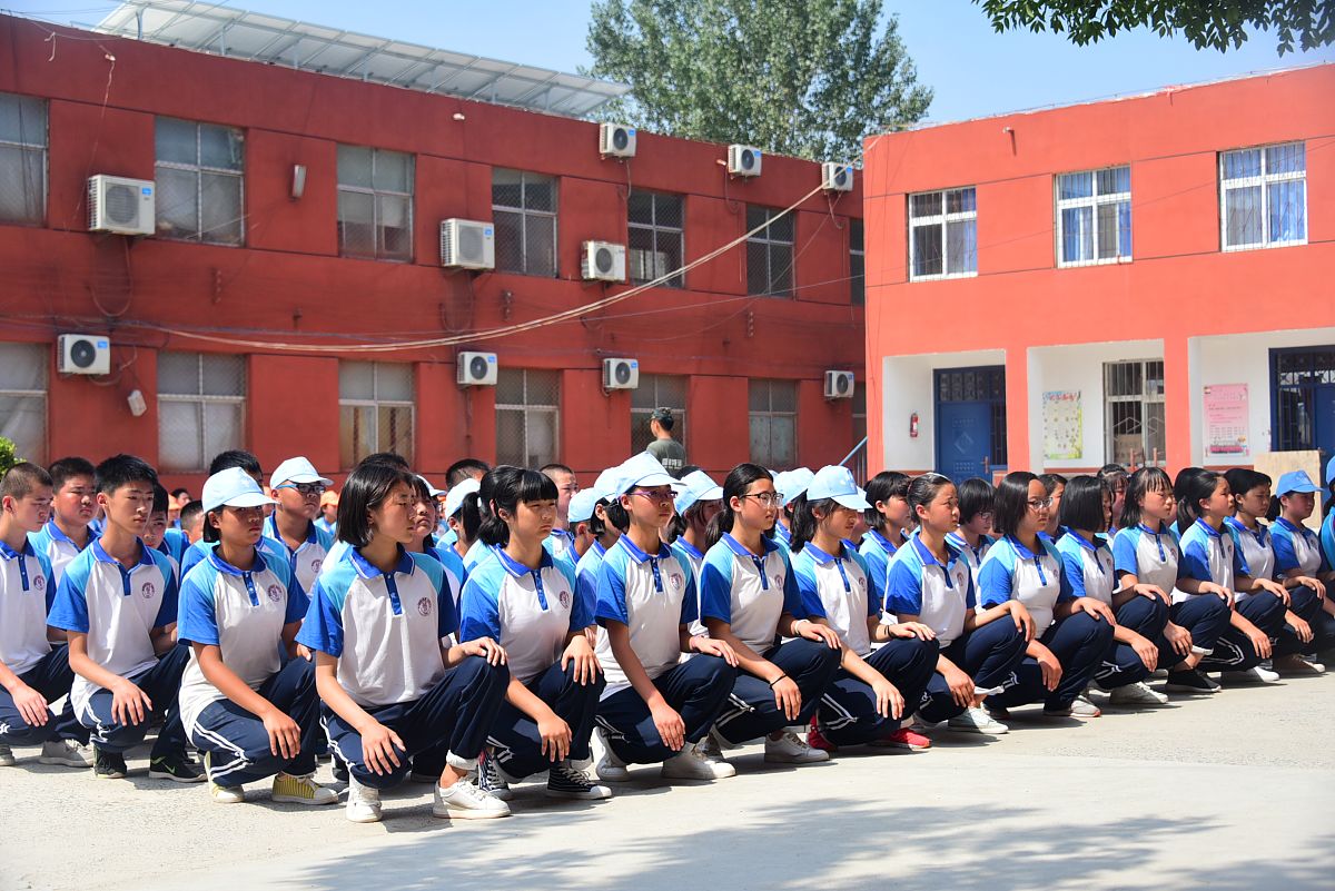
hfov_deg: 38.2
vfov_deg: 26.0
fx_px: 1929
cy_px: 446
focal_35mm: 52
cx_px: 668
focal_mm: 52
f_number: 4.5
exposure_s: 1/2500
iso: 400
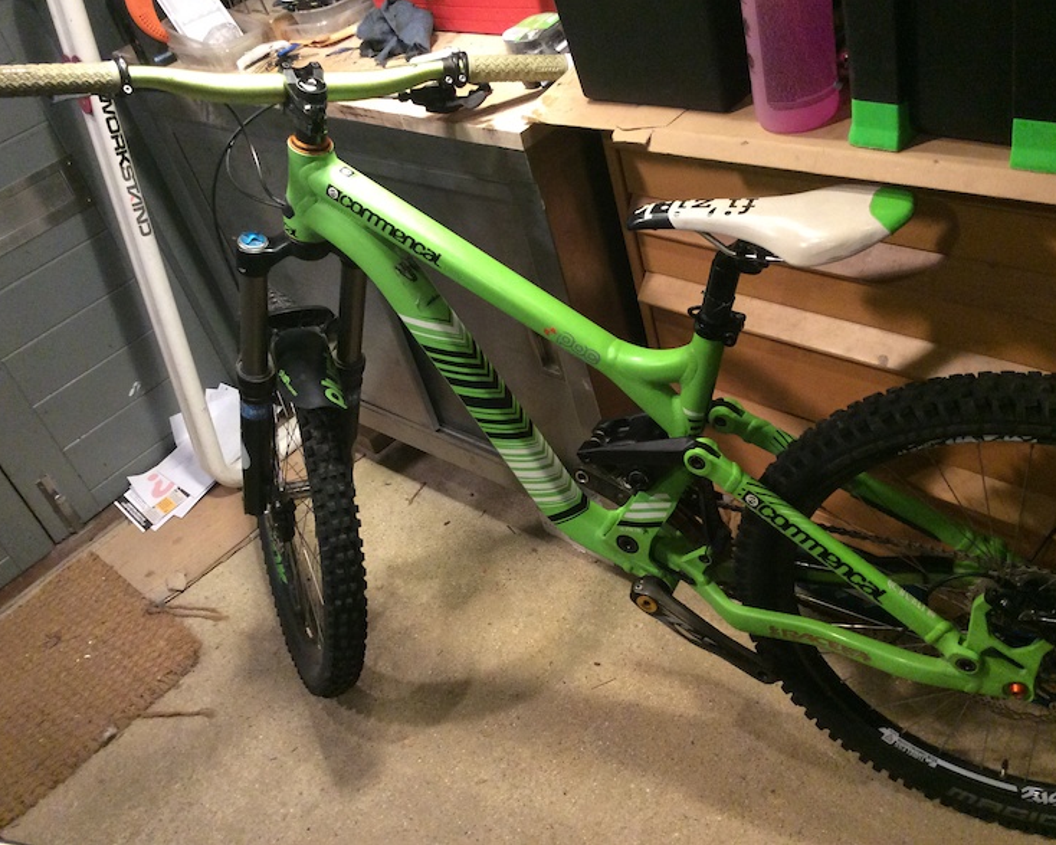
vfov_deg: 43.3
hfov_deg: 52.8
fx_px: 1062
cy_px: 416
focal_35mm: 34
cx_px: 545
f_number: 2.4
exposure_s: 1/25
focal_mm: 3.3
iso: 250
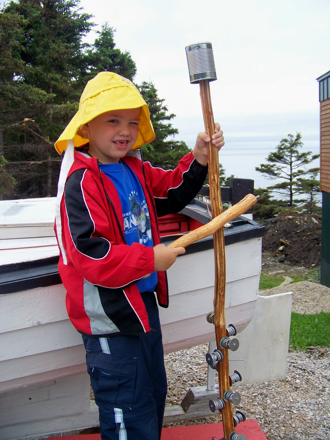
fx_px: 470
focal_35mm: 37
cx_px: 163
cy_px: 222
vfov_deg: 50.1
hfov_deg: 38.7
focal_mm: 5.85
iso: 64
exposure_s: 1/400
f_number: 2.8
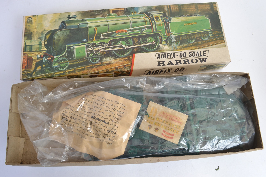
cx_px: 133
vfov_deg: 43.6
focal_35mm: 30
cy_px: 88
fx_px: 222
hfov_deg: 61.9
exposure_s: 1/100
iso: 100
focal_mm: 20
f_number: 9
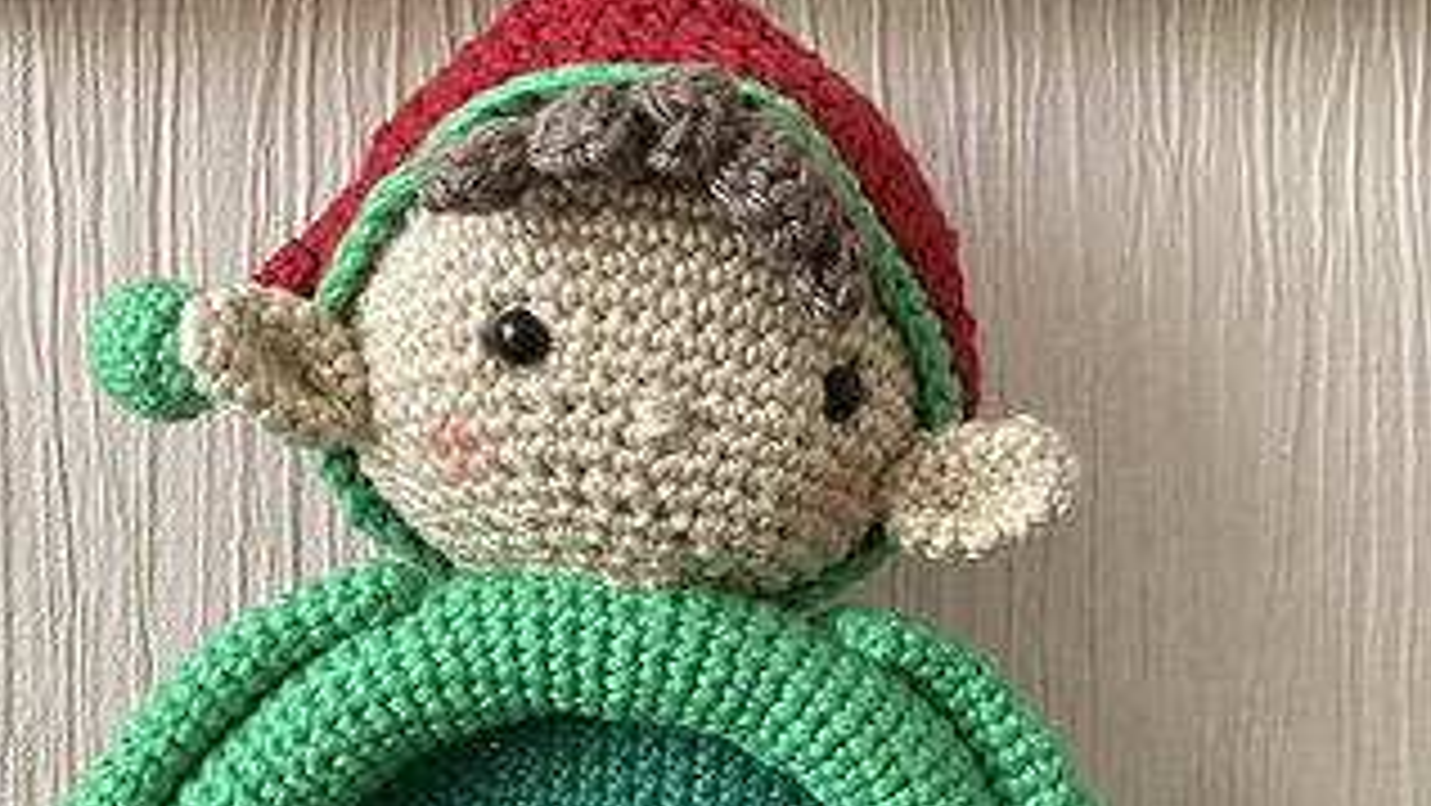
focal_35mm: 48
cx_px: 592
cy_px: 869
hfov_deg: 42.7
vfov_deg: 23.5
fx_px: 1822
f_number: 1.8
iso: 400
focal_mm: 3.99
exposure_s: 1/37
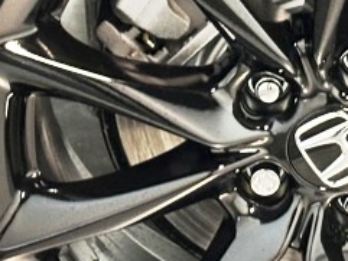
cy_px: 110
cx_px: 295
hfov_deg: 9.7
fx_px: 2052
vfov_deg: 7.3
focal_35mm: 204
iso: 640
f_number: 1.78
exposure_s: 1/20
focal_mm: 6.86
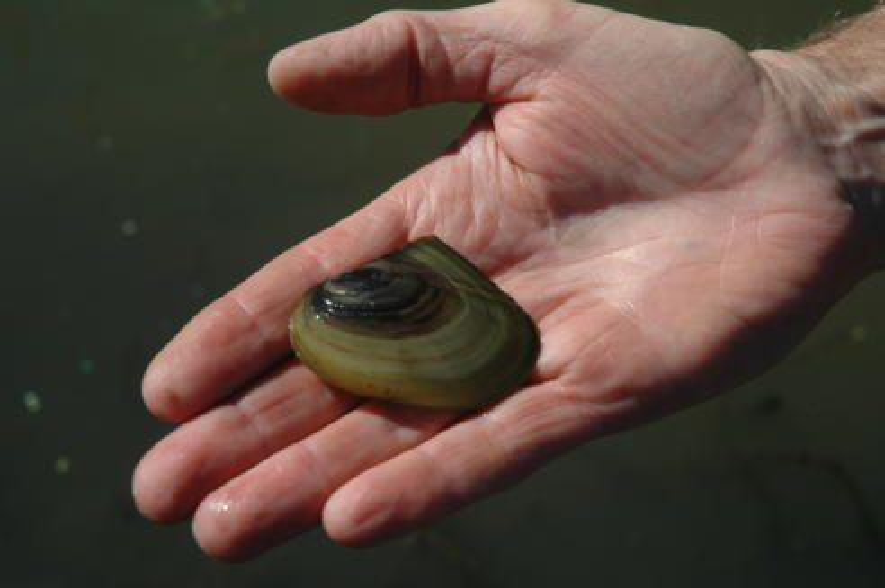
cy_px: 294
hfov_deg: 19.5
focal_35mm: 105
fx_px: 2579
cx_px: 442
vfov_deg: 13.0
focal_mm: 70
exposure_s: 1/400
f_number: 10
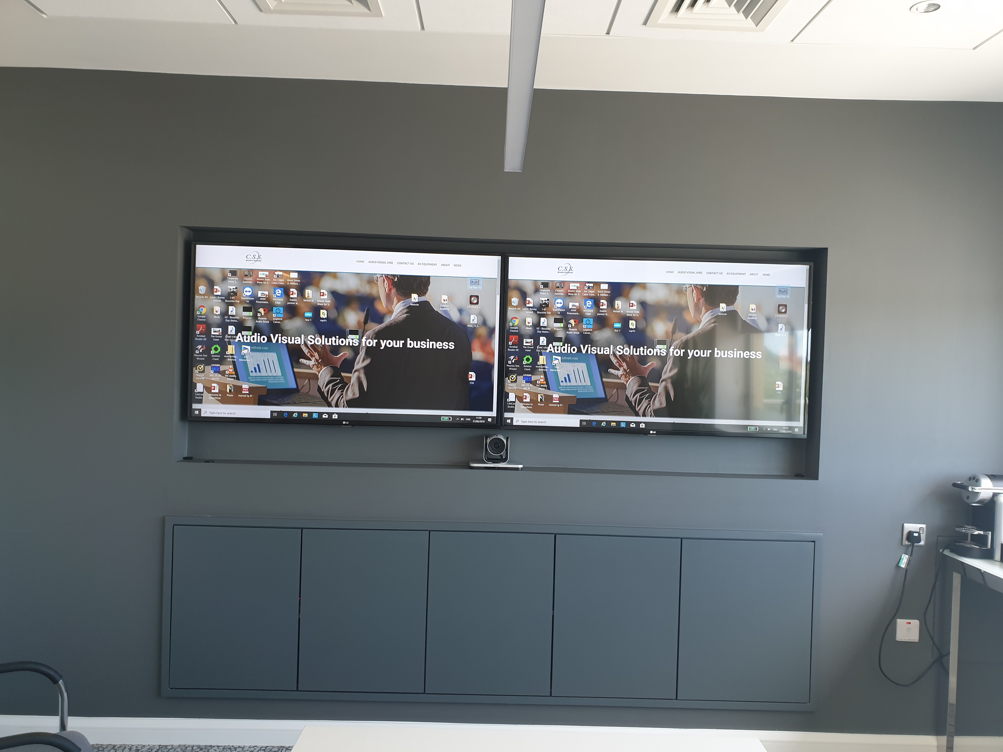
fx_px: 753
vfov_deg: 53.1
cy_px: 376
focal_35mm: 26
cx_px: 502
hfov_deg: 67.3
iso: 80
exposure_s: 1/60
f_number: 2.4
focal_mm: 4.3
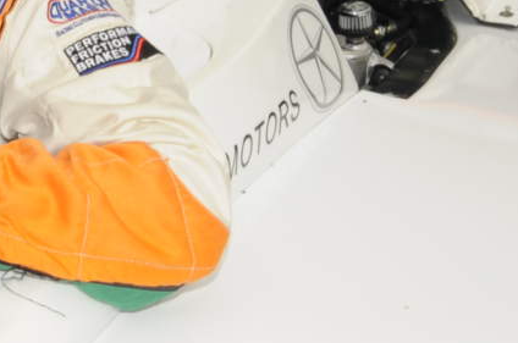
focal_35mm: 174
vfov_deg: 7.8
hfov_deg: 11.5
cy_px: 87
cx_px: -167
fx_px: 2499
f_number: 13
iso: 200
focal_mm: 24
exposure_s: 1/250
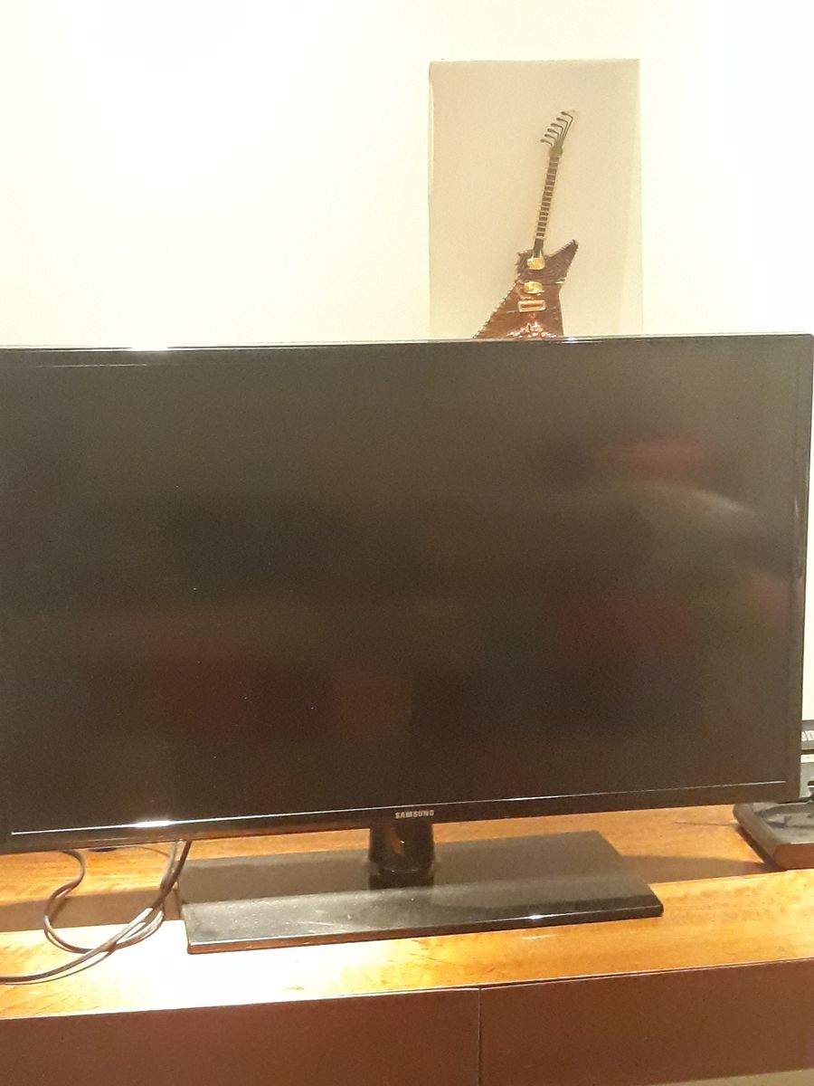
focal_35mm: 27
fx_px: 847
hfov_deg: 51.4
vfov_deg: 65.3
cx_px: 407
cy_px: 543
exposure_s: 1/20
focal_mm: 3.71
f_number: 1.7
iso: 800
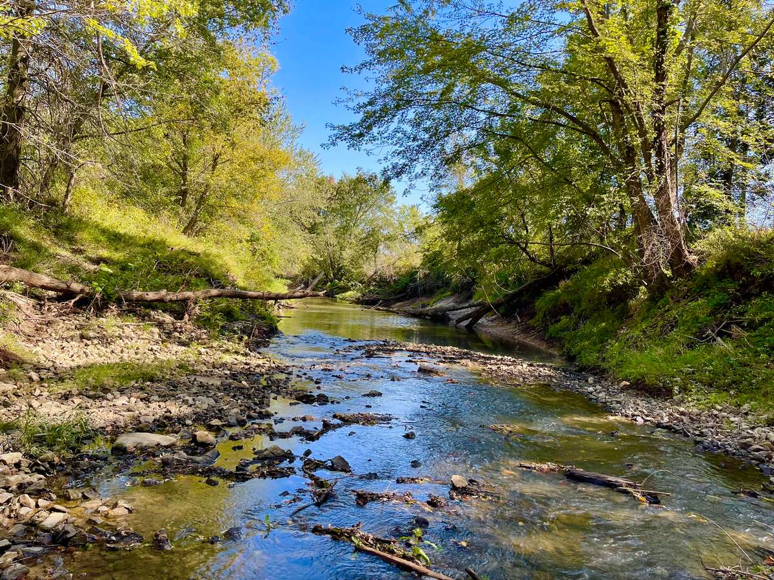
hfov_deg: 67.3
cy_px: 290
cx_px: 387
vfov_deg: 53.1
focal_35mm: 26
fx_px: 581
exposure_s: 1/587
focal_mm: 5.1
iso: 32
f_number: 1.6
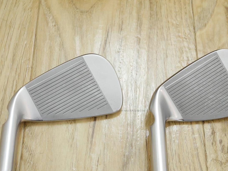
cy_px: 91
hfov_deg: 32.6
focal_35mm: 59
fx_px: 389
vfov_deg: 24.8
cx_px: 130
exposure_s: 1/50
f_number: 4.5
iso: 1600
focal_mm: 25
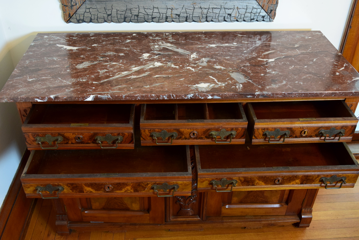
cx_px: 180
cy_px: 120
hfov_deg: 53.1
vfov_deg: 36.9
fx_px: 359
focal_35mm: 36
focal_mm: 24
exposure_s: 1/15
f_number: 5.6
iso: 1600
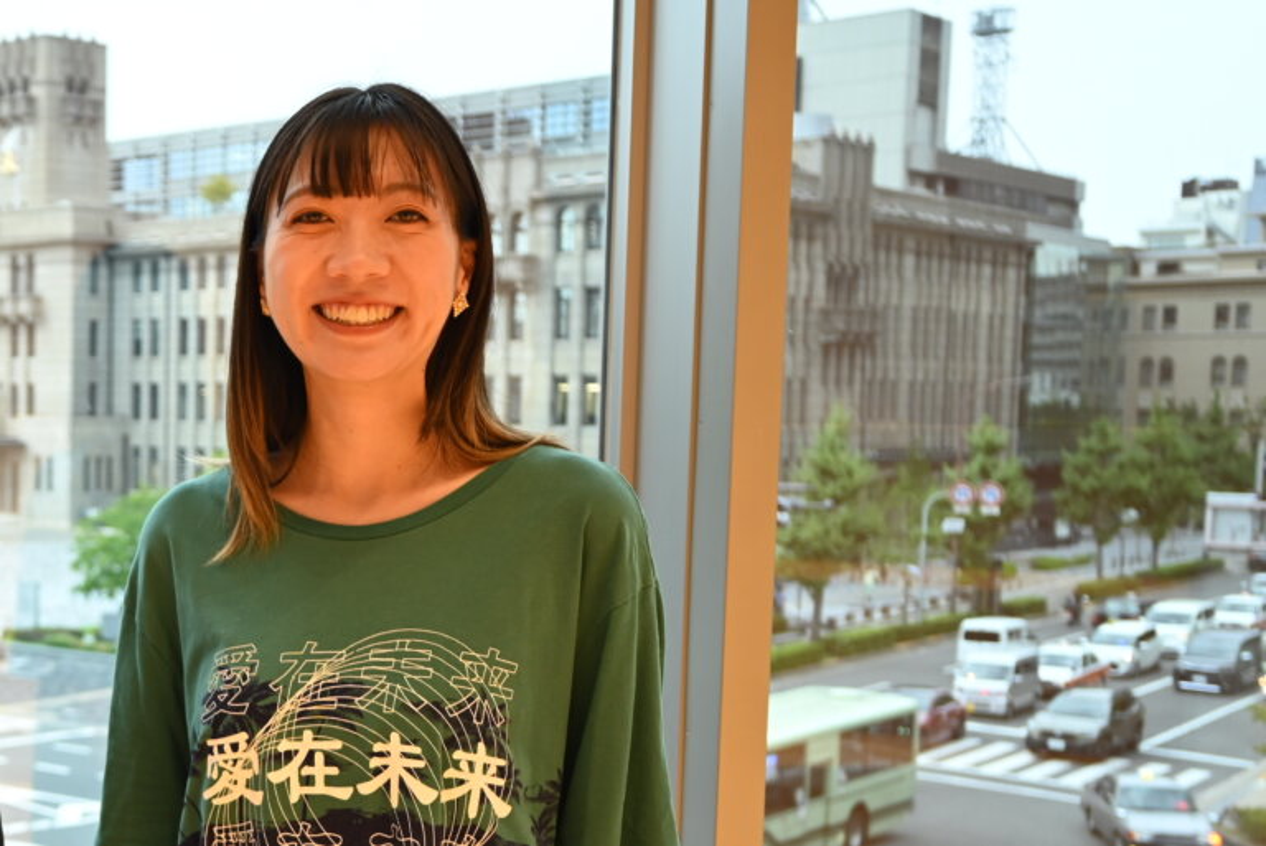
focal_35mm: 26
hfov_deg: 69.4
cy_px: 423
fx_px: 915
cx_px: 633
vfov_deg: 49.6
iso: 200
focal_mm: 26
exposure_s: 1/30
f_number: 4.2
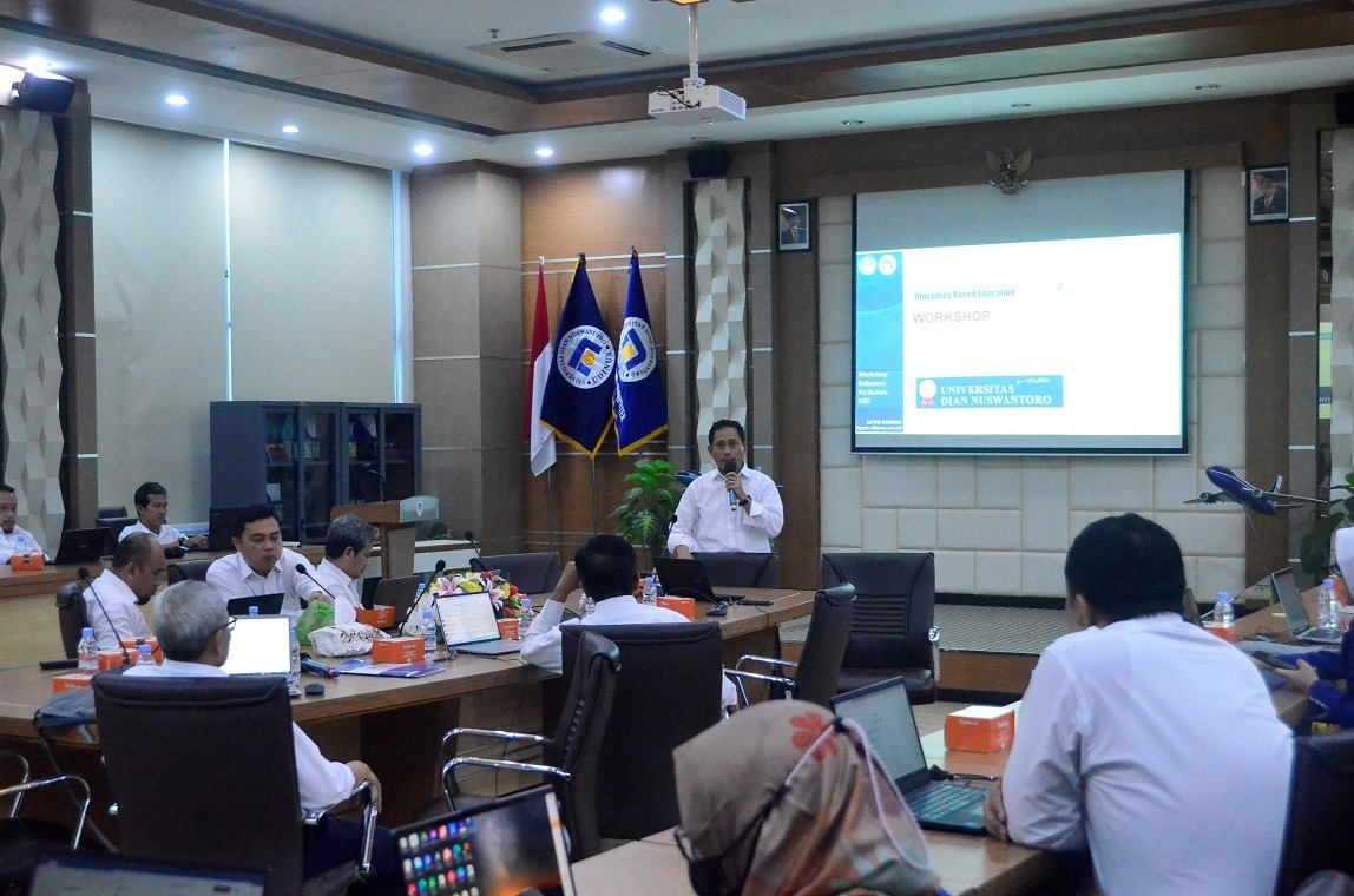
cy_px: 448
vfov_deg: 30.7
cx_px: 677
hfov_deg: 45.0
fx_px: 1632
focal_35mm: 44
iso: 6400
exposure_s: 1/320
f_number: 4
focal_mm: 29
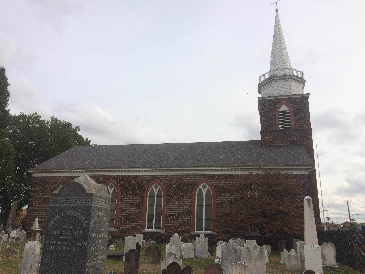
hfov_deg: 61.7
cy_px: 137
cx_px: 182
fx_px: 306
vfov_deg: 48.2
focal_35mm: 29
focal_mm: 4.15
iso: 32
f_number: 2.2
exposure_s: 1/2564
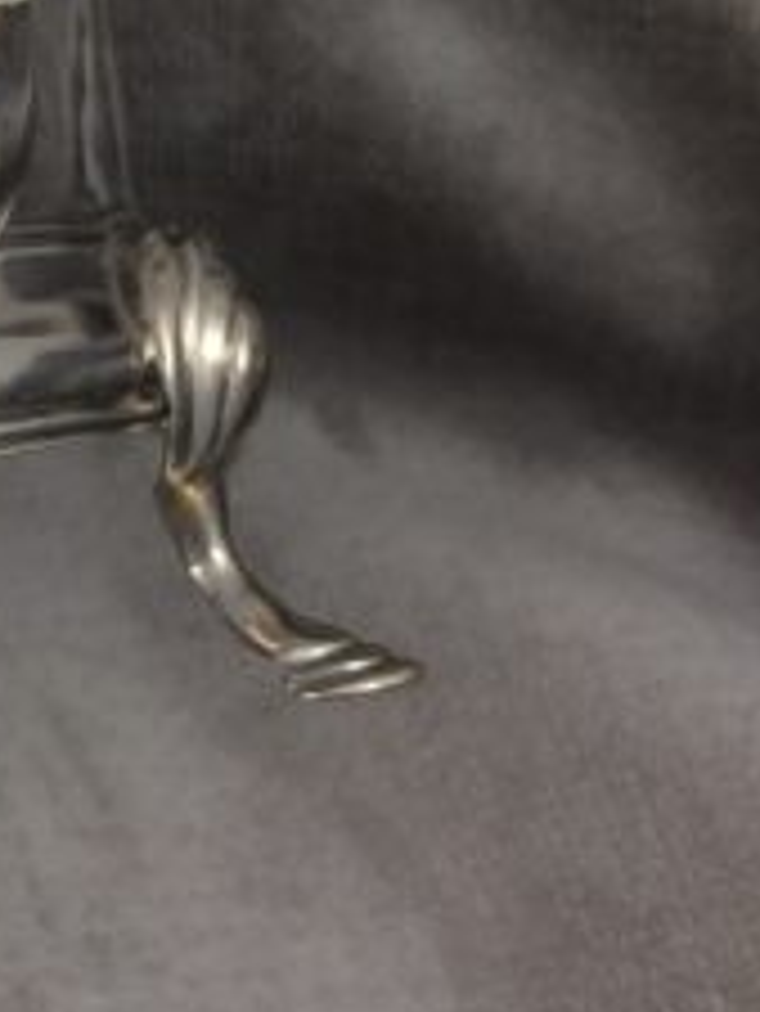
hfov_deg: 13.2
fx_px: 3012
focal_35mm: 103
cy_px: -328
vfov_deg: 17.8
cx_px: -513
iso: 32
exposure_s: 1/60
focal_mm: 4.15
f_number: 2.2
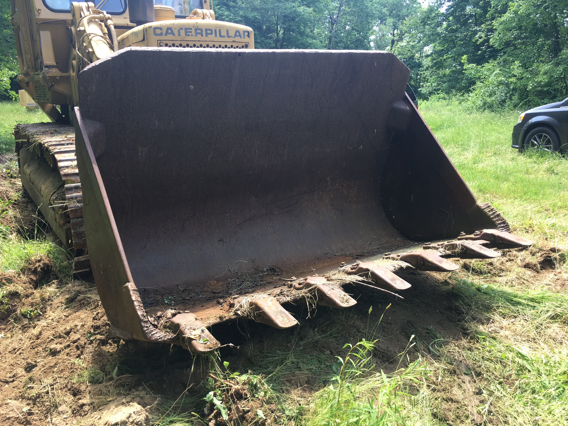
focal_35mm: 29
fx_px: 476
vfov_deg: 48.2
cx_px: 284
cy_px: 213
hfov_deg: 61.7
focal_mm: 4.15
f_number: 2.2
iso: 32
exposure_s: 1/120
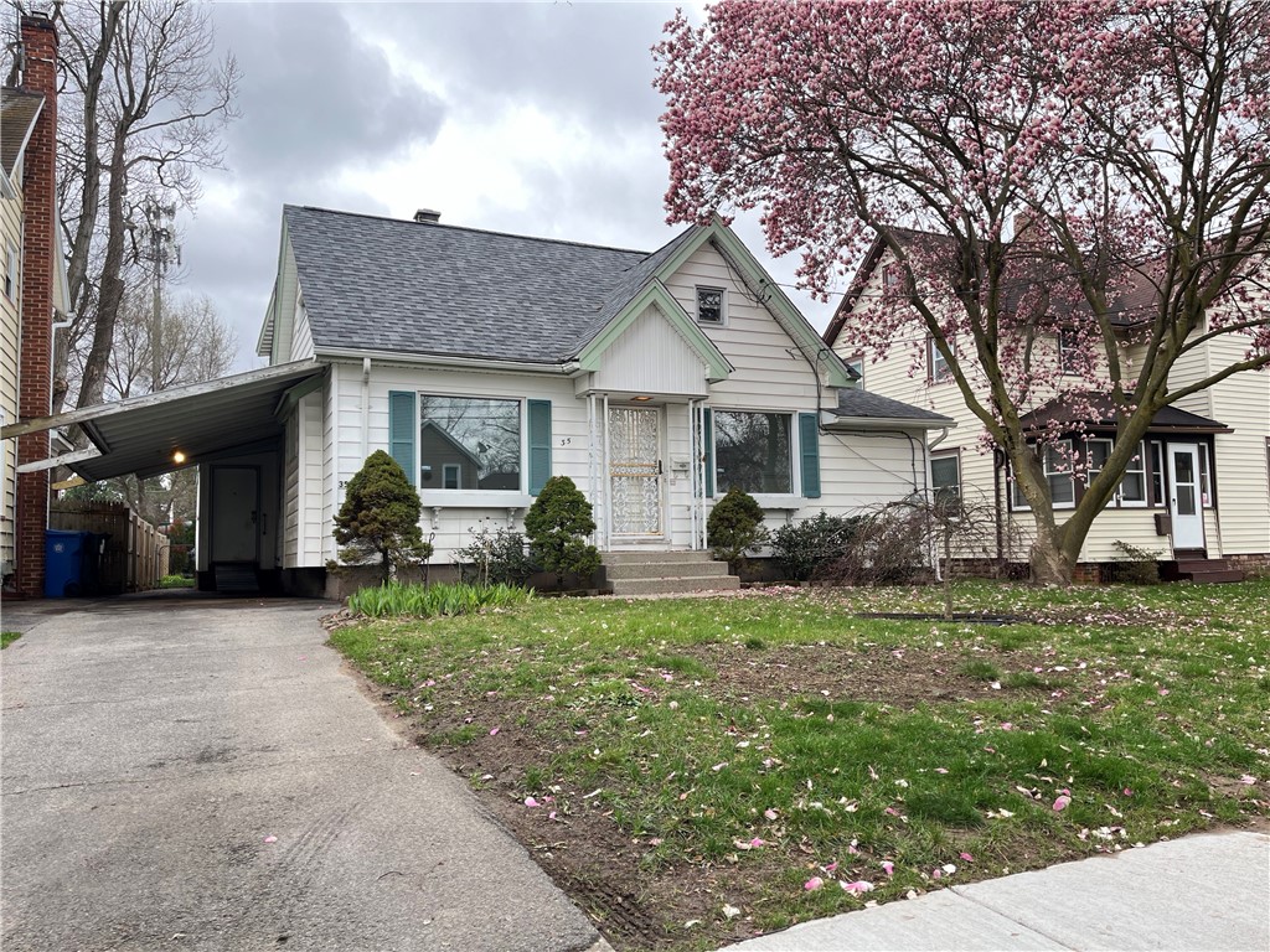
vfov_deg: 53.1
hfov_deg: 67.3
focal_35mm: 26
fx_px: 954
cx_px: 635
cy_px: 476
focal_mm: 5.1
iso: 40
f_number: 1.6
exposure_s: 1/140
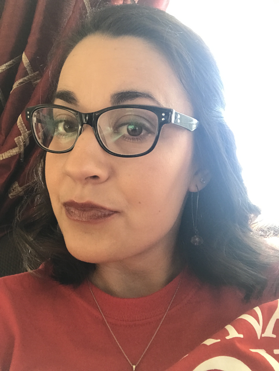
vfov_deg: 56.8
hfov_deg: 44.2
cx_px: 140
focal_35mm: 32
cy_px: 186
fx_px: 344
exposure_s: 1/30
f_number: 2.2
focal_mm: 2.87
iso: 80
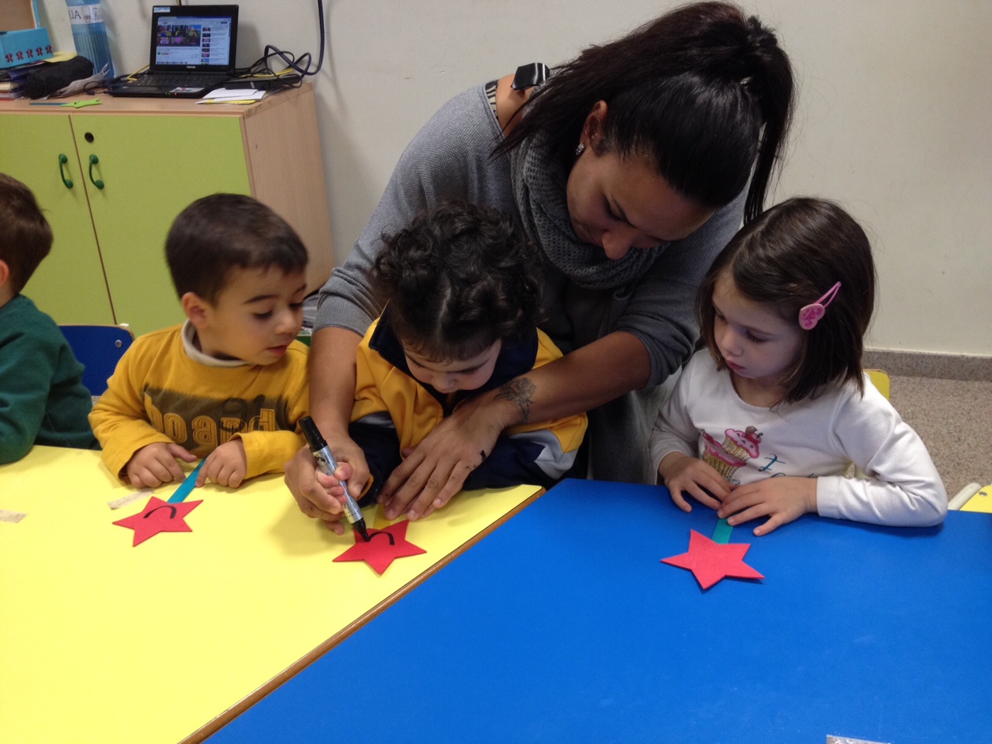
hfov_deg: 52.6
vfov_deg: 40.7
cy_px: 372
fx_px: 1003
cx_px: 496
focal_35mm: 35
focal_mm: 4.28
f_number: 2.4
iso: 100
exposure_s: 1/20
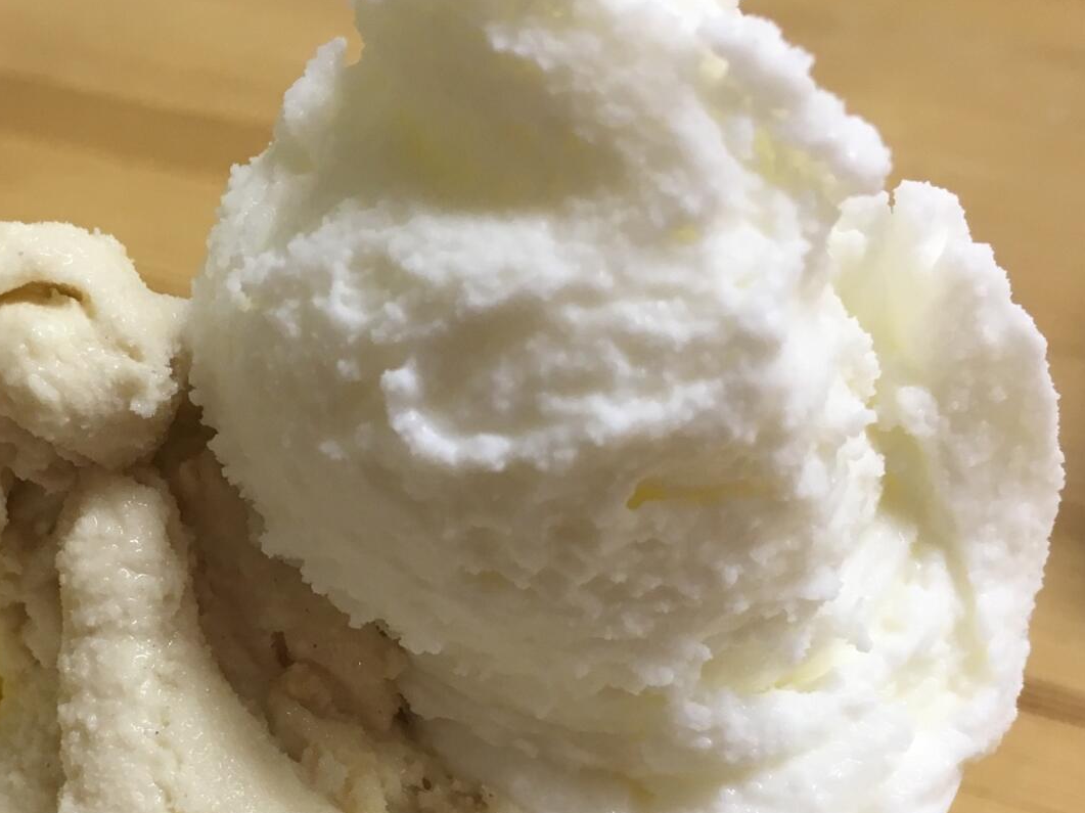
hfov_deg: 33.7
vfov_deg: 25.8
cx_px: 285
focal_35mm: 56
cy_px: 599
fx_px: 1755
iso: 64
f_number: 2.2
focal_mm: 4.15
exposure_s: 1/33
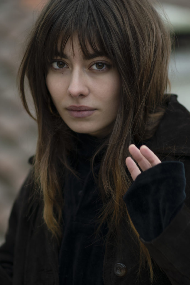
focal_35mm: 170
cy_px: 142
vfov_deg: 12.1
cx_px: 95
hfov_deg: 8.1
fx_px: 1345
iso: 160
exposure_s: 1/1000
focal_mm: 85
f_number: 1.8
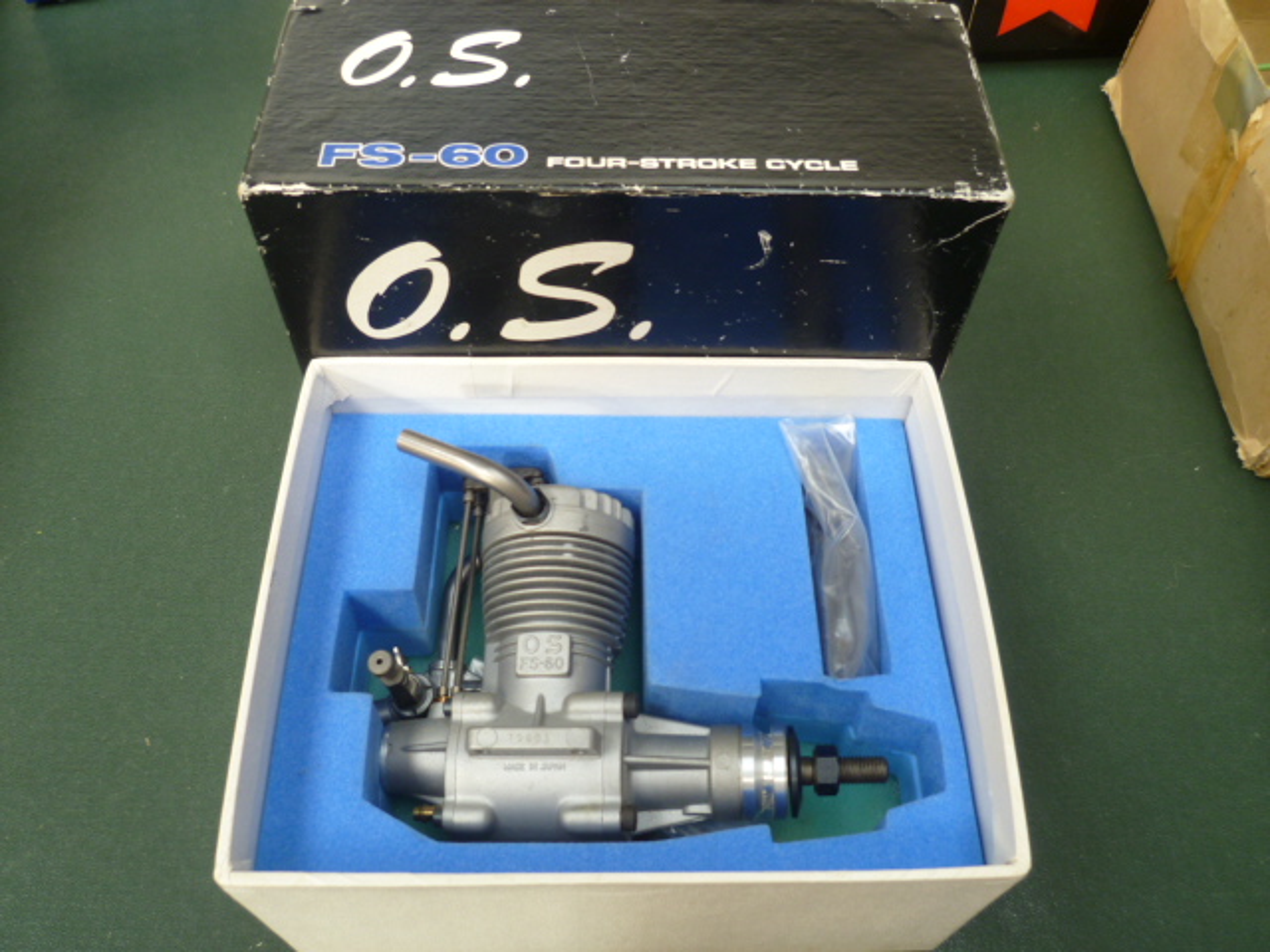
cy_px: 476
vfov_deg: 46.8
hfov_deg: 60.0
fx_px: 1101
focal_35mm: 30
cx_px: 635
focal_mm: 5.4
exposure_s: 1/30
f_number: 2.9
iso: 100
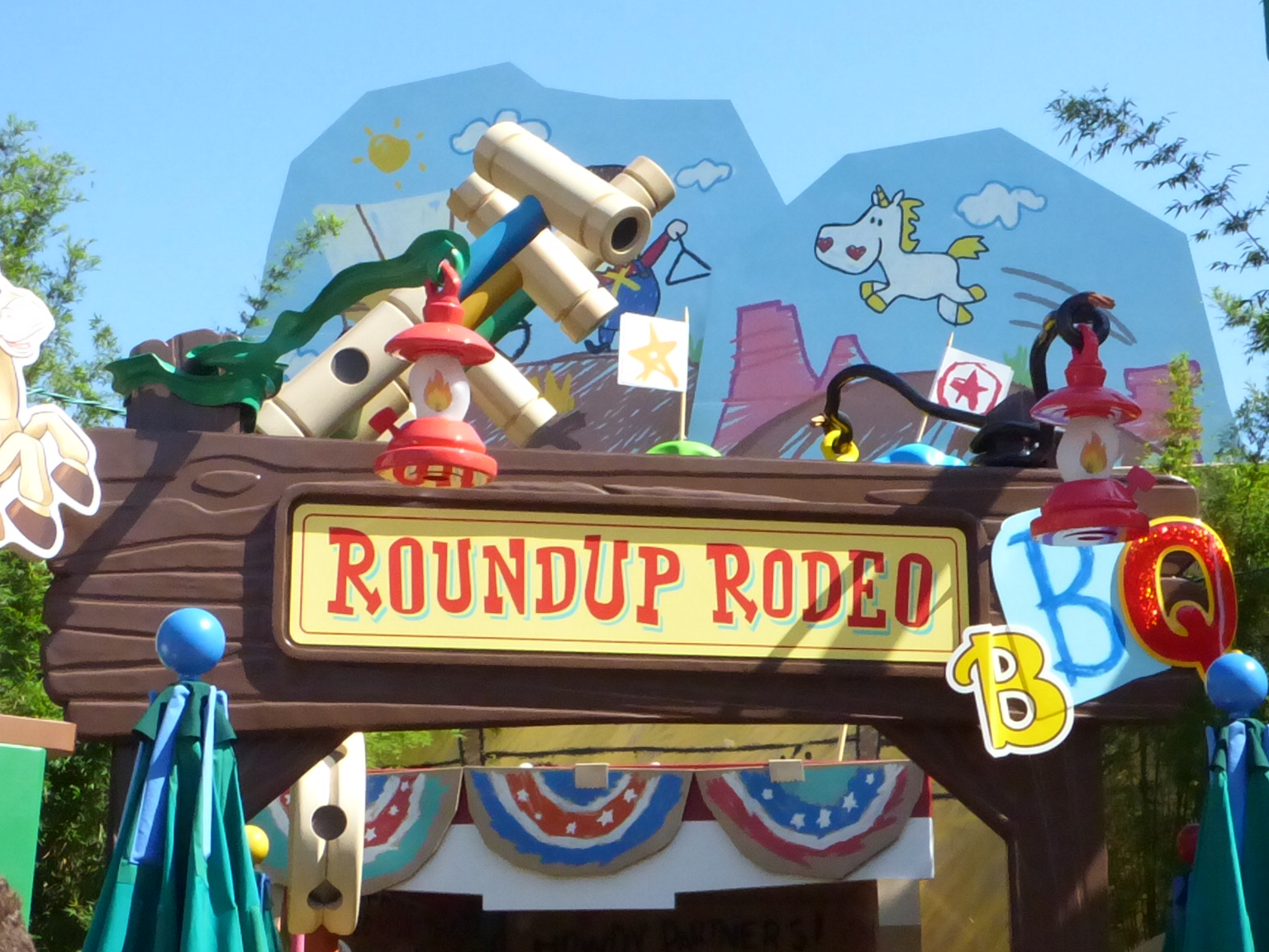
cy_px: 378
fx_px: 2493
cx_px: 626
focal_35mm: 68
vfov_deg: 21.6
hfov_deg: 28.6
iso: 1600
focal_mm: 9.1
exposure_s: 1/2000
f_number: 8
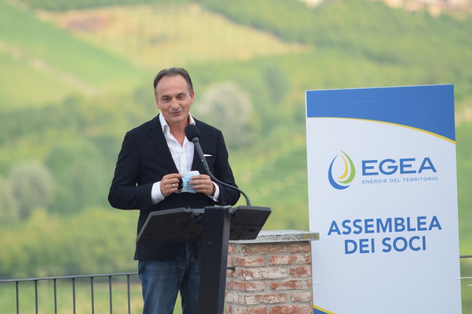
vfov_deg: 4.6
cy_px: 157
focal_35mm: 300
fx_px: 3932
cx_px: 236
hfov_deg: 6.9
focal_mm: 200
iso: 400
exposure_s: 1/1000
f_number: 4
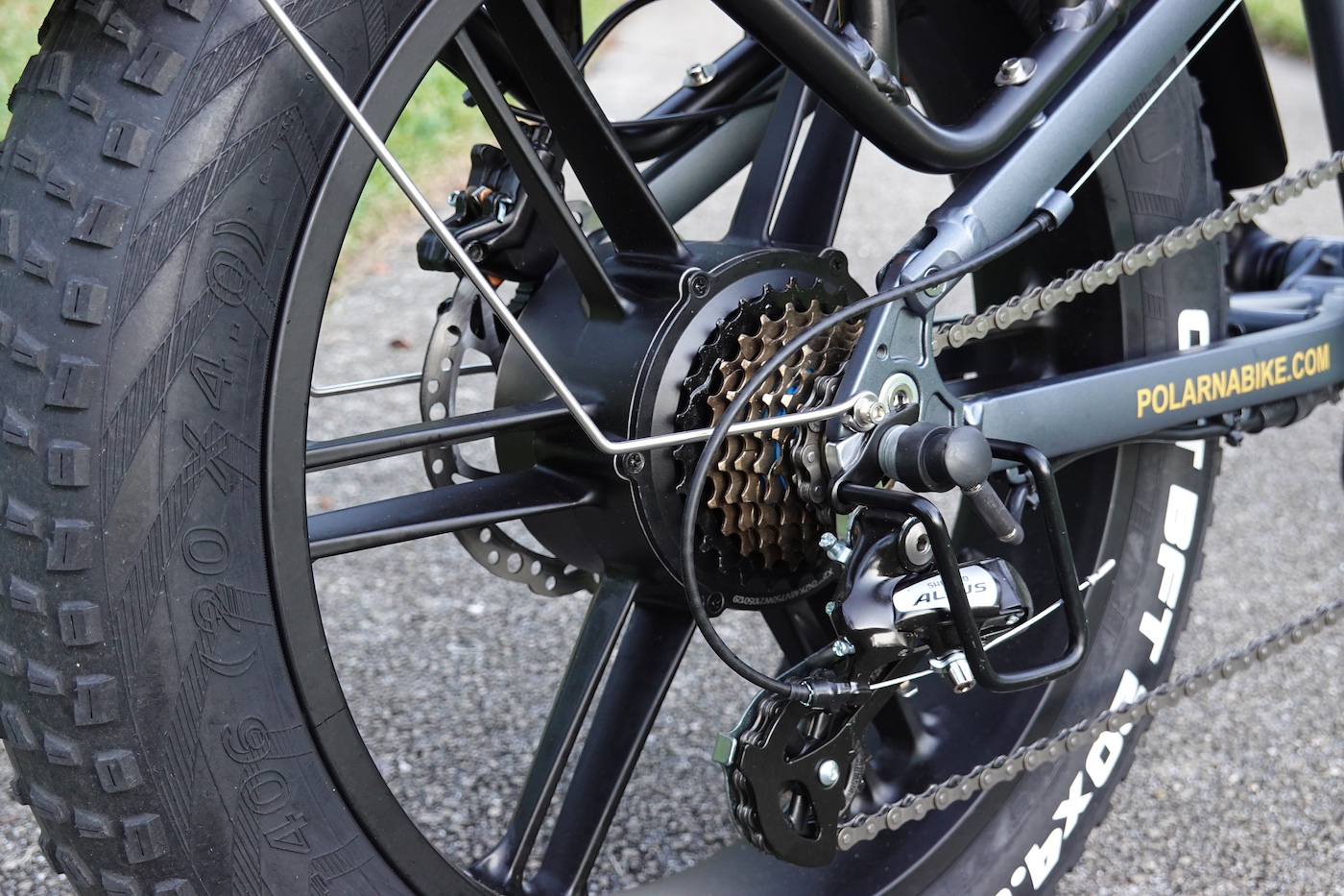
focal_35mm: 60
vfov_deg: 22.6
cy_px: 448
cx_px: 672
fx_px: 2240
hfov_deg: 33.4
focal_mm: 22
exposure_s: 1/60
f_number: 4
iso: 500
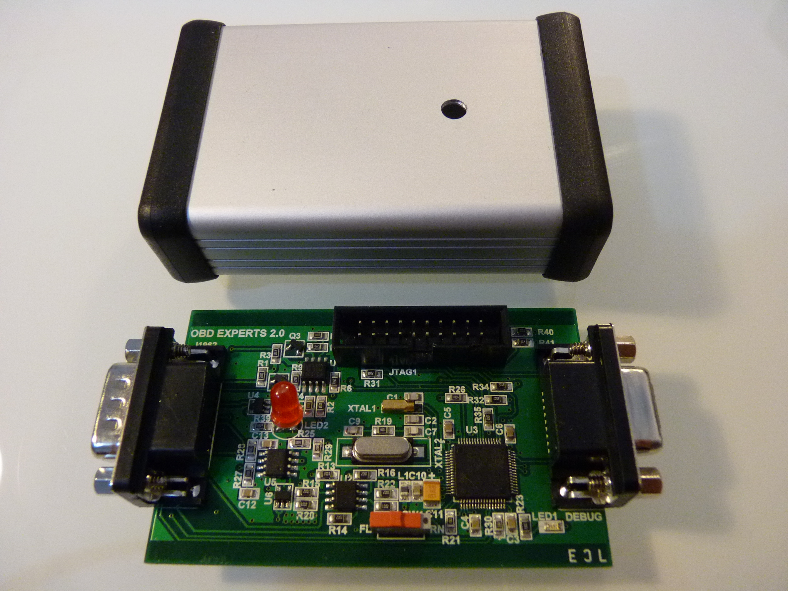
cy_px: 296
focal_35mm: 27
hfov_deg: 65.3
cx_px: 394
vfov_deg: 51.4
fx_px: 615
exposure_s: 1/30
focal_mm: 4.8
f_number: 2.8
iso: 400
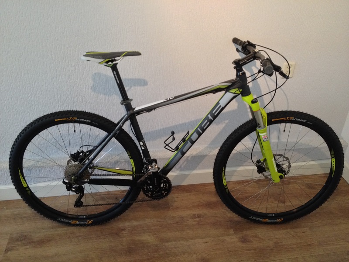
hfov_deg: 52.6
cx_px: 174
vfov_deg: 40.7
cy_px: 131
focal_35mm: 35
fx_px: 353
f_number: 2.4
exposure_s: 1/20
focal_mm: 4.28
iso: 250
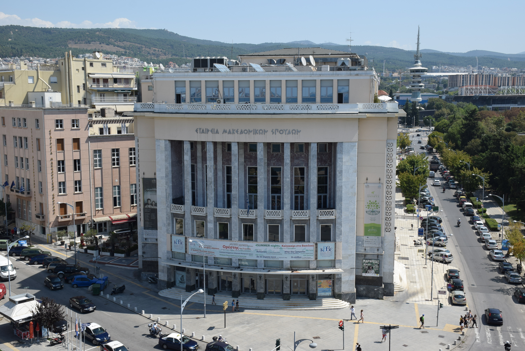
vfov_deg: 29.9
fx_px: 657
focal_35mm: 45
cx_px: 262
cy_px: 176
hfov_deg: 43.6
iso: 250
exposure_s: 1/250
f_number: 8
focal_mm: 30
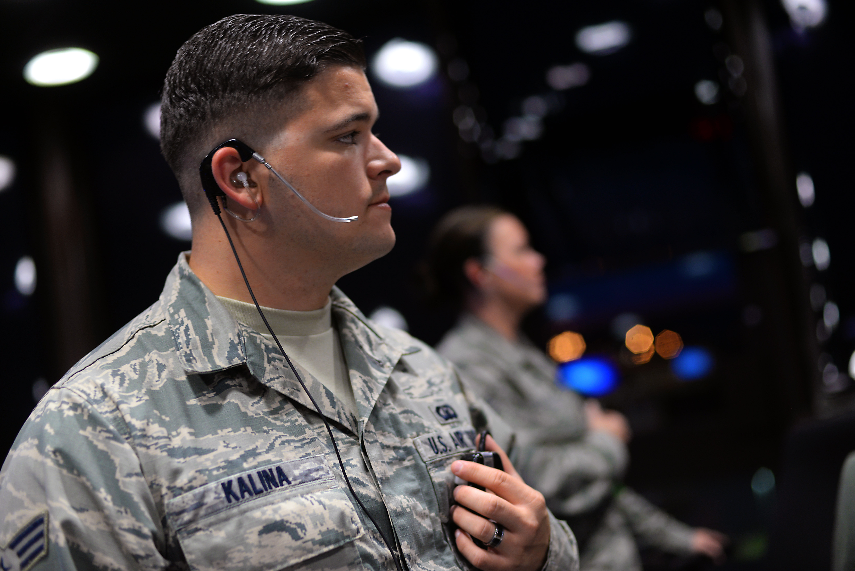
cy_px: 286
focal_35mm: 50
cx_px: 428
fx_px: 1188
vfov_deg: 27.0
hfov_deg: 39.6
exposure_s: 1/20
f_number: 2.2
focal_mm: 50
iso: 640
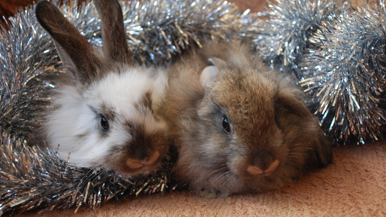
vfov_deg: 23.5
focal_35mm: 51
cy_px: 108
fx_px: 522
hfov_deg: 40.6
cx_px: 195
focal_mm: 32
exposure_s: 1/50
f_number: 5
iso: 200
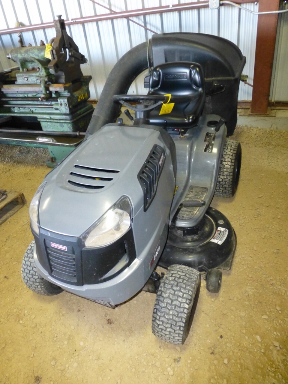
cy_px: 192
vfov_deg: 71.6
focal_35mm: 24
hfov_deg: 56.8
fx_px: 266
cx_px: 144
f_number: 3.3
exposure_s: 1/60
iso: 800
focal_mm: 4.3
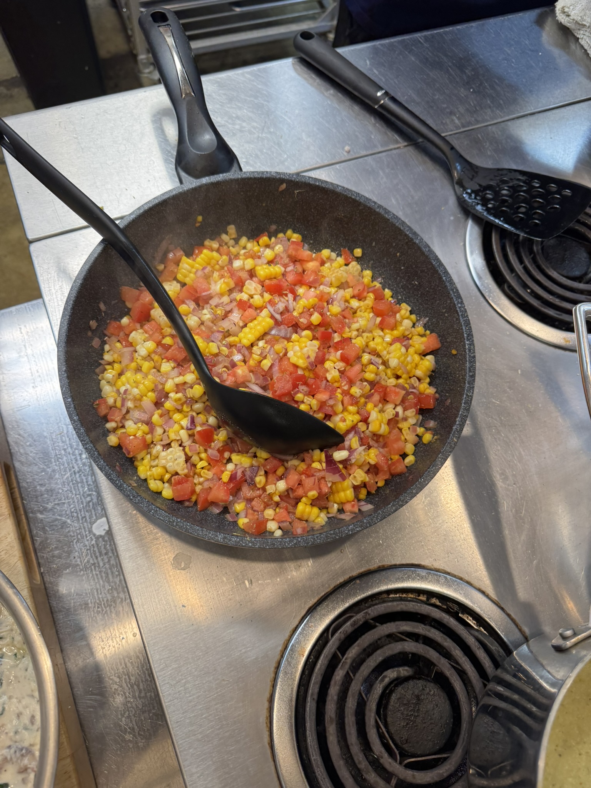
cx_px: 296
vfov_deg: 71.6
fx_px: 546
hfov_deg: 56.8
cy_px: 394
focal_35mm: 24
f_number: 1.78
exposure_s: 1/120
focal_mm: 6.76
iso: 160
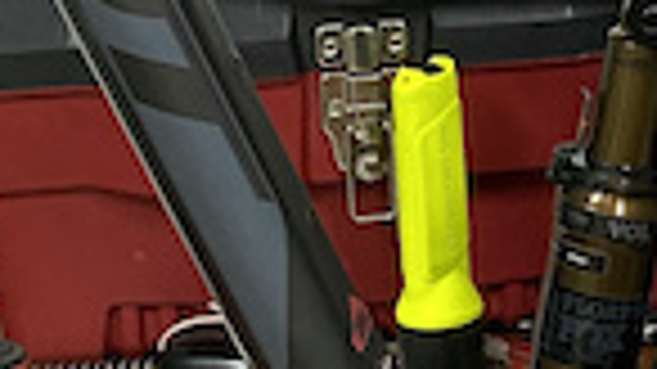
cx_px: 752
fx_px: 2699
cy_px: -104
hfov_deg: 13.6
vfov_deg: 7.7
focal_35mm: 155
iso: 200
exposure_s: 1/60
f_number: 1.8
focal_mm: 4.25
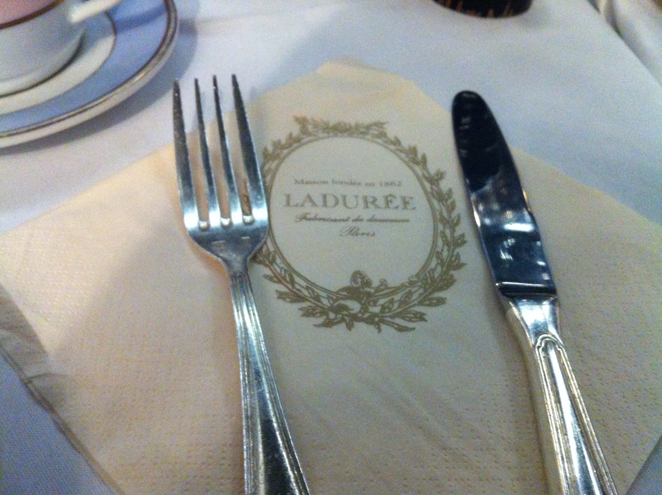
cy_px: 248
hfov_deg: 52.7
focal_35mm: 35
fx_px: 668
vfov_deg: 40.6
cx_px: 331
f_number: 2.8
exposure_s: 1/15
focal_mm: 3.85
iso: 500
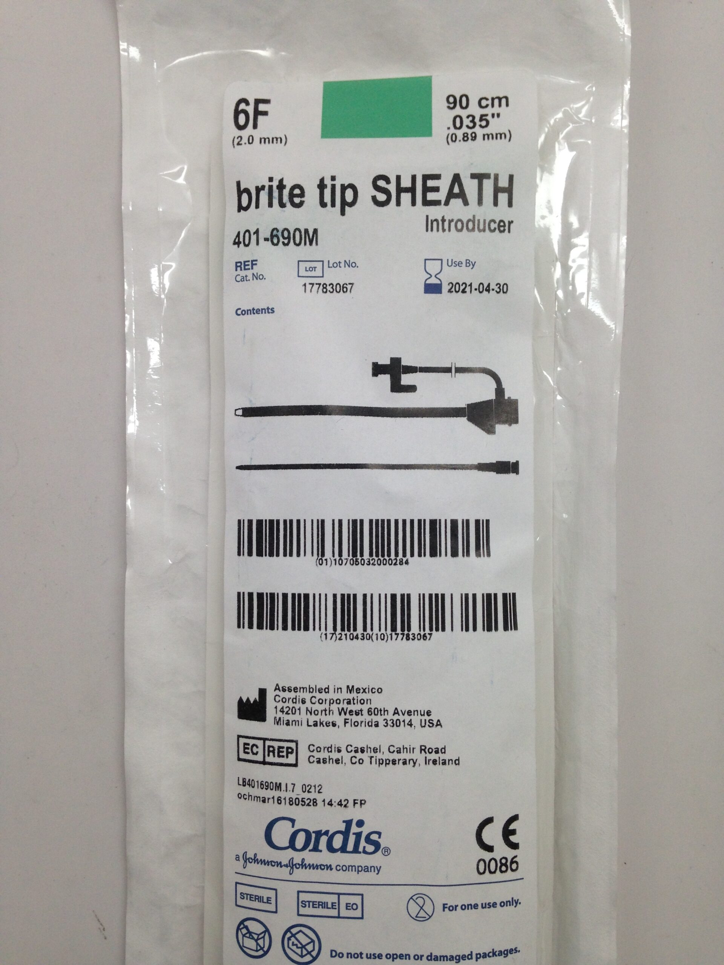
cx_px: 362
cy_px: 482
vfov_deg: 55.4
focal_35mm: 33
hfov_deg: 42.9
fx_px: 920
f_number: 2.4
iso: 64
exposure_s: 1/120
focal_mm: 4.12
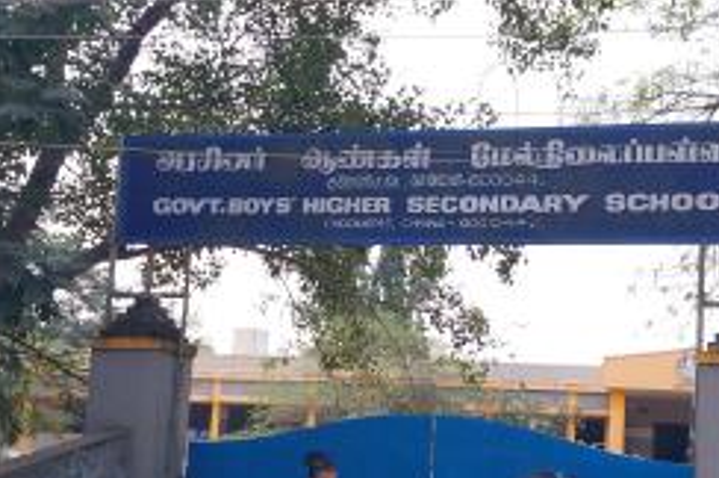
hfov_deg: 24.8
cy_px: 277
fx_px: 1636
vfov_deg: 16.6
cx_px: 389
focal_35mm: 82
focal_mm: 4.6
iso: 20
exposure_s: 1/232
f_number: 1.8
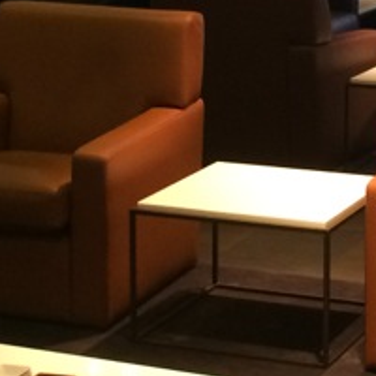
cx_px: 271
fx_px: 1610
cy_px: 120
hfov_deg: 13.3
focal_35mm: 131
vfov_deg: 13.3
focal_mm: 4.15
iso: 160
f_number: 2.2
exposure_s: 1/30
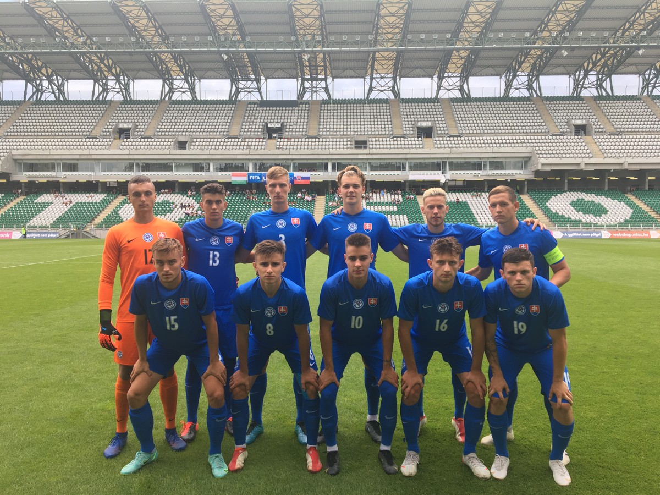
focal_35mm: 29
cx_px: 330
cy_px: 248
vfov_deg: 48.2
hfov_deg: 61.7
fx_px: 553
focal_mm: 4.15
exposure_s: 1/161
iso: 25
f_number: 2.2
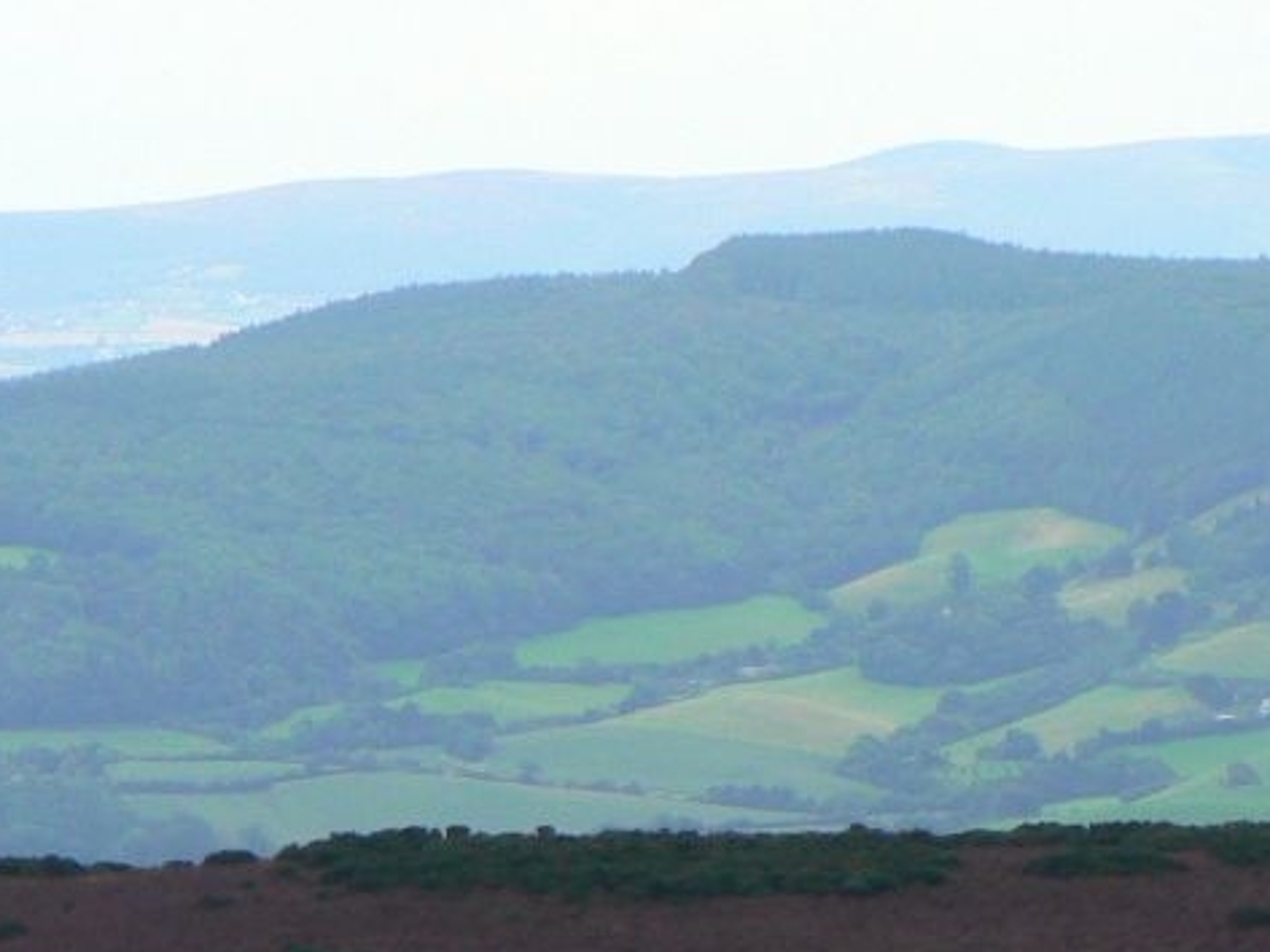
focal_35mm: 480
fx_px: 17610
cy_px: 1409
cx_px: 1109
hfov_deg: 4.1
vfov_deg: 3.1
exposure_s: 1/125
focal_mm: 26.8
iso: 80
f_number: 4.5
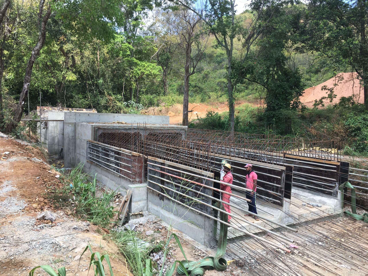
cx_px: 184
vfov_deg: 48.2
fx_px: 308
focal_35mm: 29
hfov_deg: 61.7
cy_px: 138
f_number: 2.2
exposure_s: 1/373
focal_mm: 4.15
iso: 25
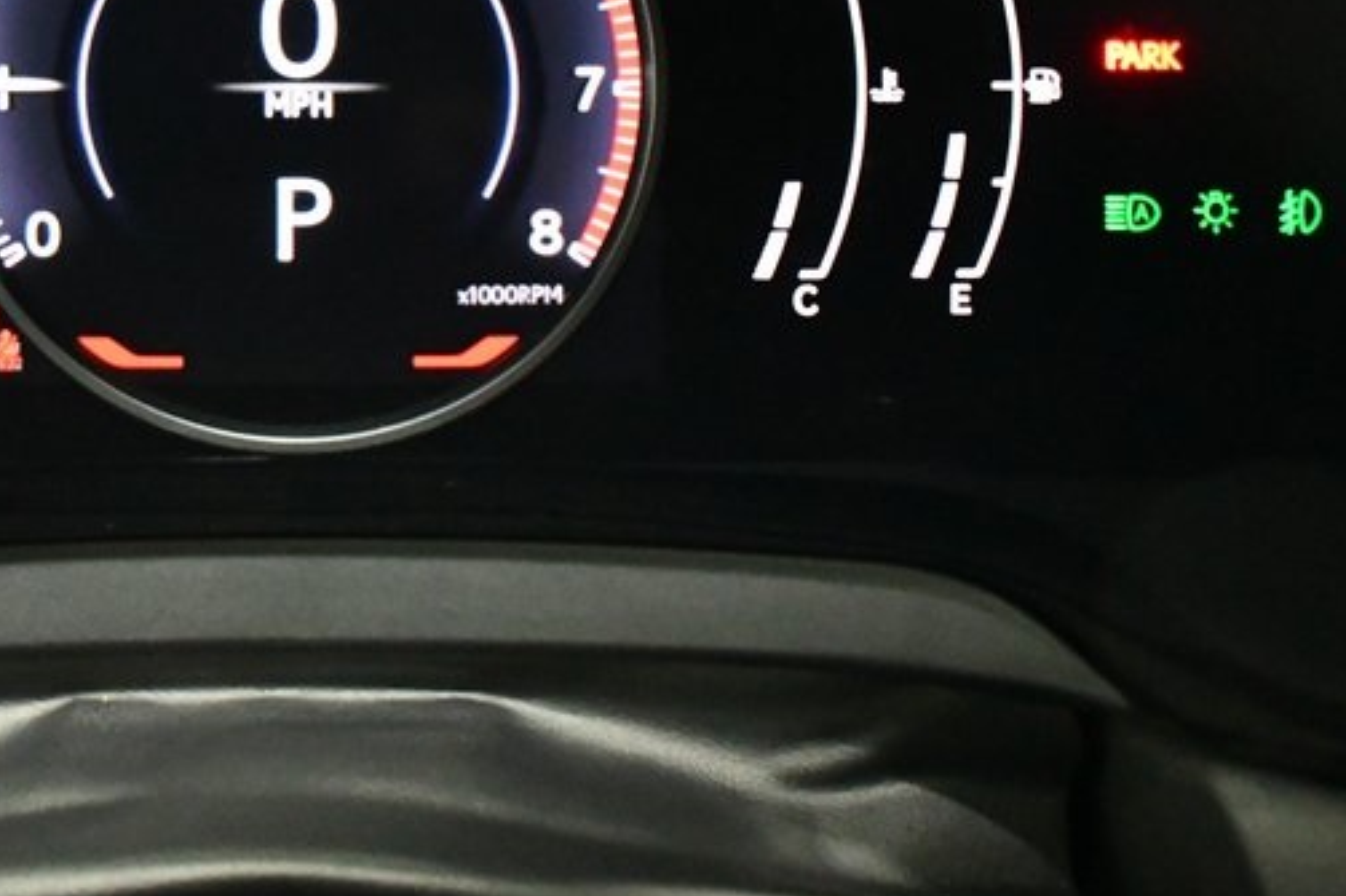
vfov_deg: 24.0
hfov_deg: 35.2
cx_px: 286
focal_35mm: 55
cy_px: 111
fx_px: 2056
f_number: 3.5
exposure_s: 1/60
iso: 10000
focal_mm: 18
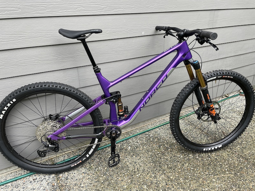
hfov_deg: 67.3
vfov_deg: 53.1
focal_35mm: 26
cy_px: 96
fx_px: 192
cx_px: 128
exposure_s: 1/121
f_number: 1.6
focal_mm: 4.2
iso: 40
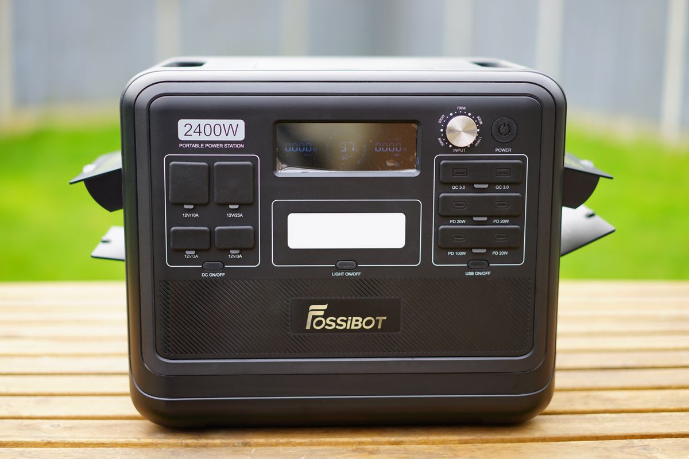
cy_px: 230
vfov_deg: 24.6
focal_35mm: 55
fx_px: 1053
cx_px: 344
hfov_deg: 36.2
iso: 100
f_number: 1.8
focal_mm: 55
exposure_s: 1/320
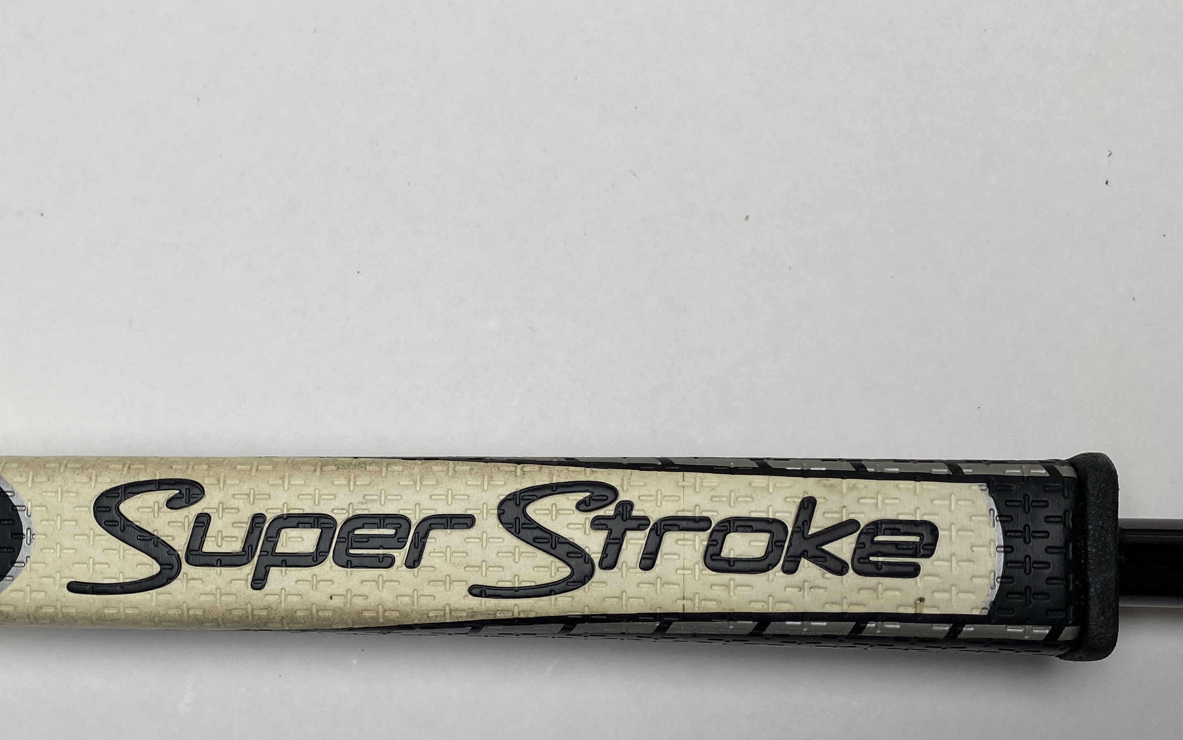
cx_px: 394
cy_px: 548
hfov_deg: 49.5
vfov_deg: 32.2
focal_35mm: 39
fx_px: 1257
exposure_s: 1/439
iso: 32
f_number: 1.8
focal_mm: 4.25
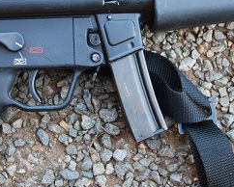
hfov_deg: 21.9
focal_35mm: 87
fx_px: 604
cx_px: 106
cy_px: 68
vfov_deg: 17.6
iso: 200
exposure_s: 1/50
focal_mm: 25
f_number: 3.8
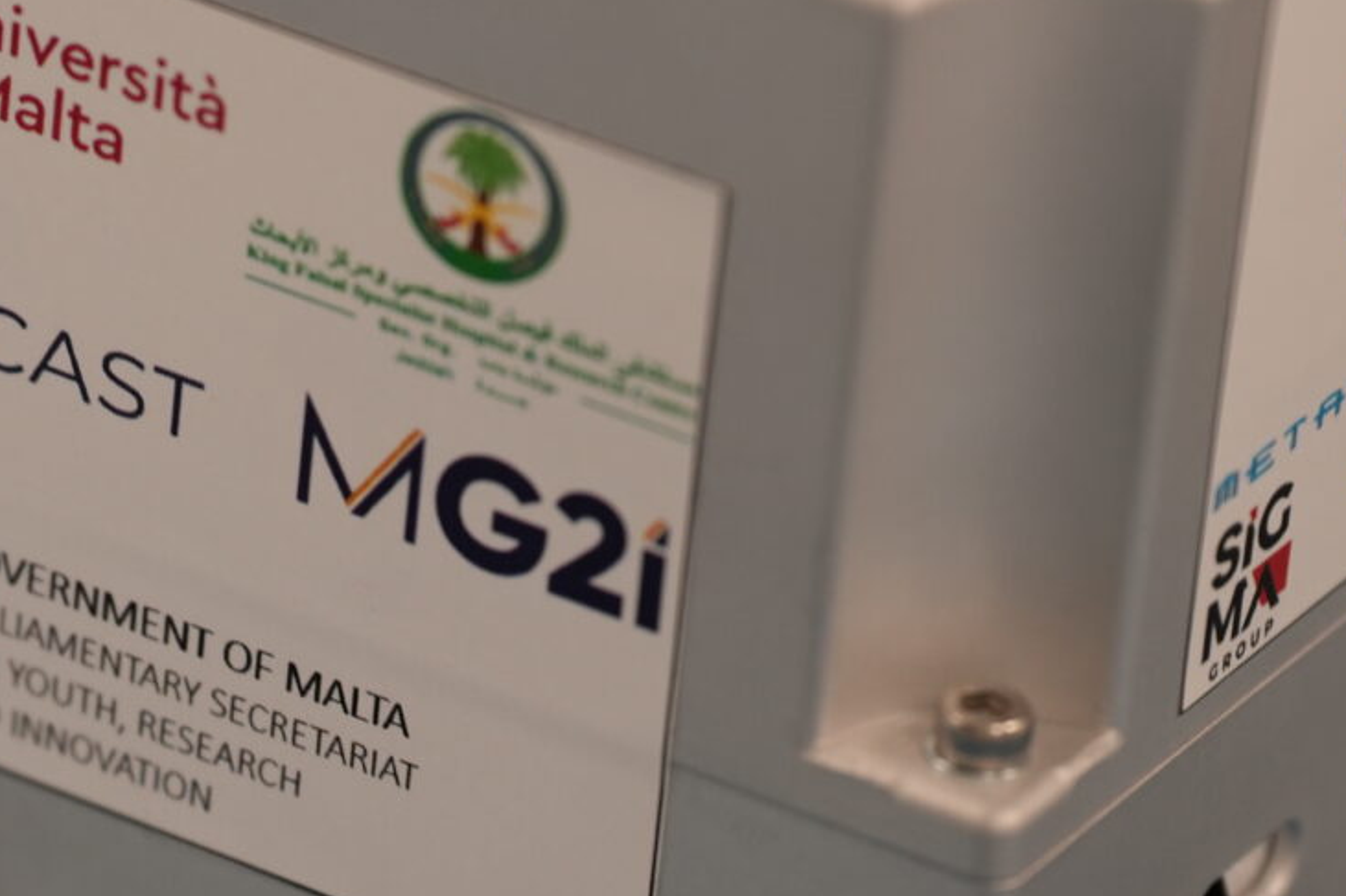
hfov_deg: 5.2
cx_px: -17
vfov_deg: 3.5
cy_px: 422
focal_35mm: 395
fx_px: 14764
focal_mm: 141
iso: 640
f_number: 4
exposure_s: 1/160
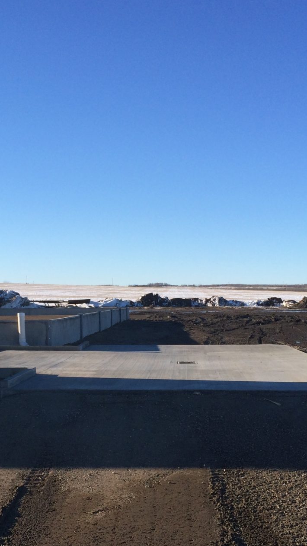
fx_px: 767
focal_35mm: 53
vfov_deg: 39.1
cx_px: 83
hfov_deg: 22.4
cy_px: 305
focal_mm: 4.12
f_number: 2.2
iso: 32
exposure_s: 1/1786
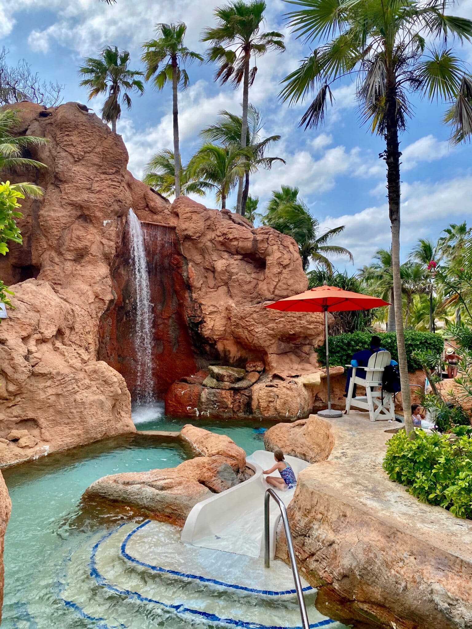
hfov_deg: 53.1
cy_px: 314
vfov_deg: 67.3
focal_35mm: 26
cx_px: 236
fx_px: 473
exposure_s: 1/2028
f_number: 1.8
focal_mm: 4.25
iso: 32
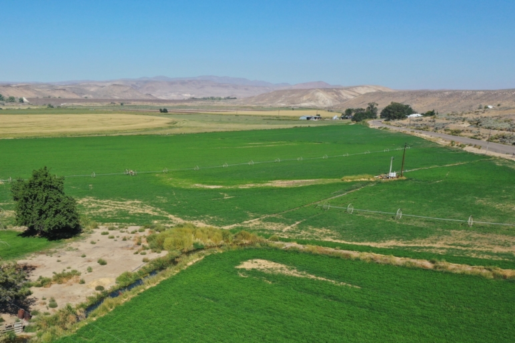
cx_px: 258
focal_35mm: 28
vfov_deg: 46.4
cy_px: 172
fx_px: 400
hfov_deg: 65.5
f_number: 6.3
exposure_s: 1/500
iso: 100
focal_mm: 10.26
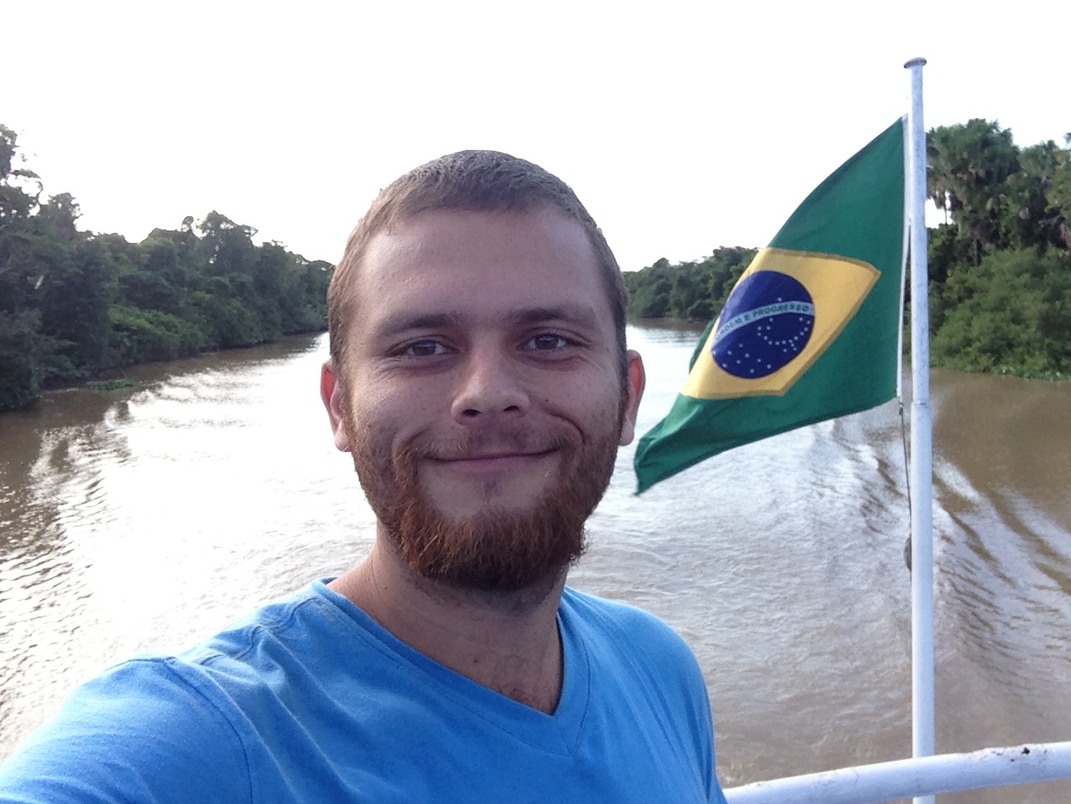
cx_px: 536
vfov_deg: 40.7
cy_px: 402
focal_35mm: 35
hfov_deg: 52.6
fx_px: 1083
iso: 32
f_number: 2.4
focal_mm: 2.18
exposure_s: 1/231
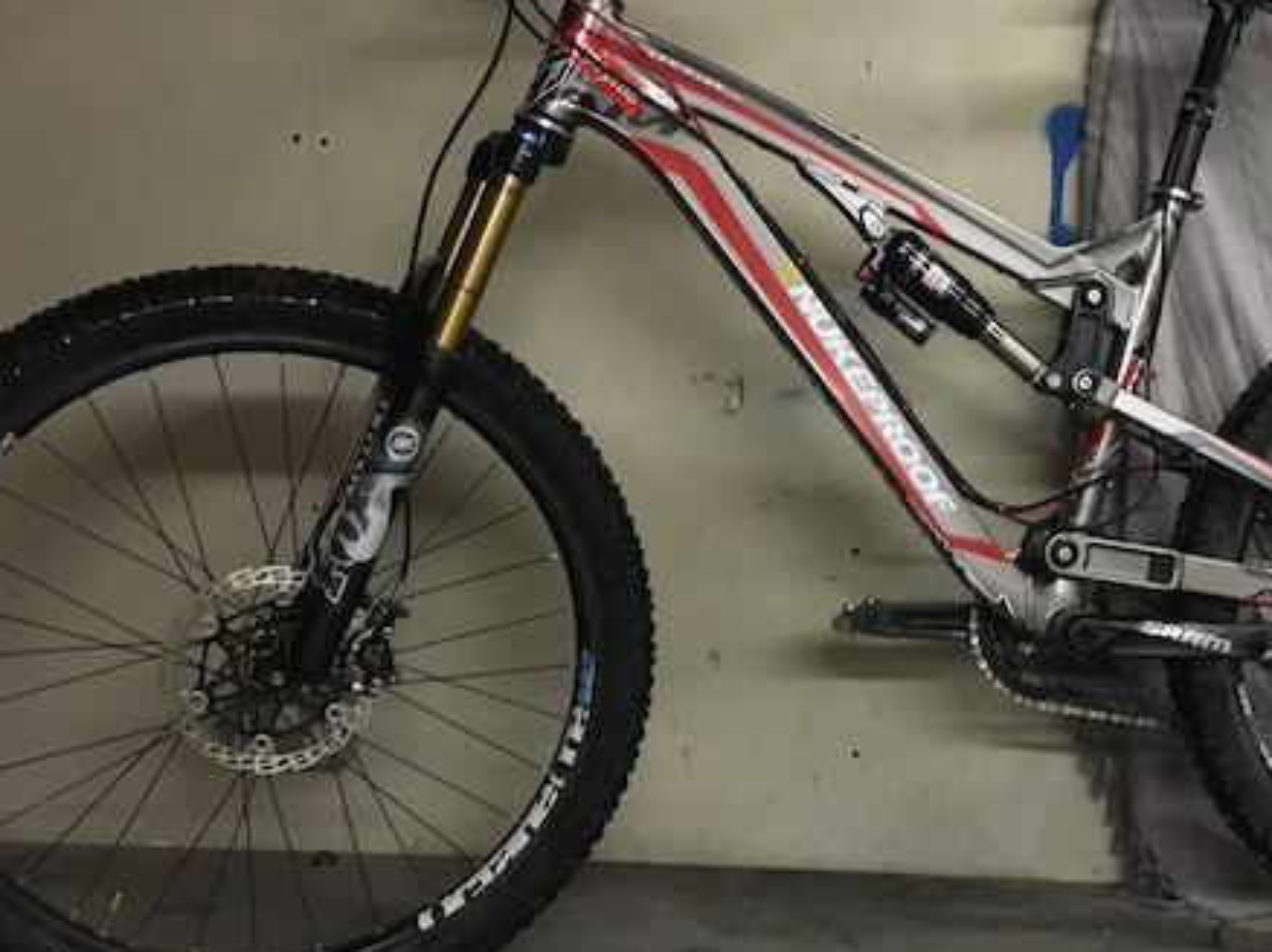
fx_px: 1946
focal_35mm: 53
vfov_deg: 27.4
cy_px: 583
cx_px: 953
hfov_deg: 35.4
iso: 320
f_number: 2.2
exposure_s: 1/17
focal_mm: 4.15
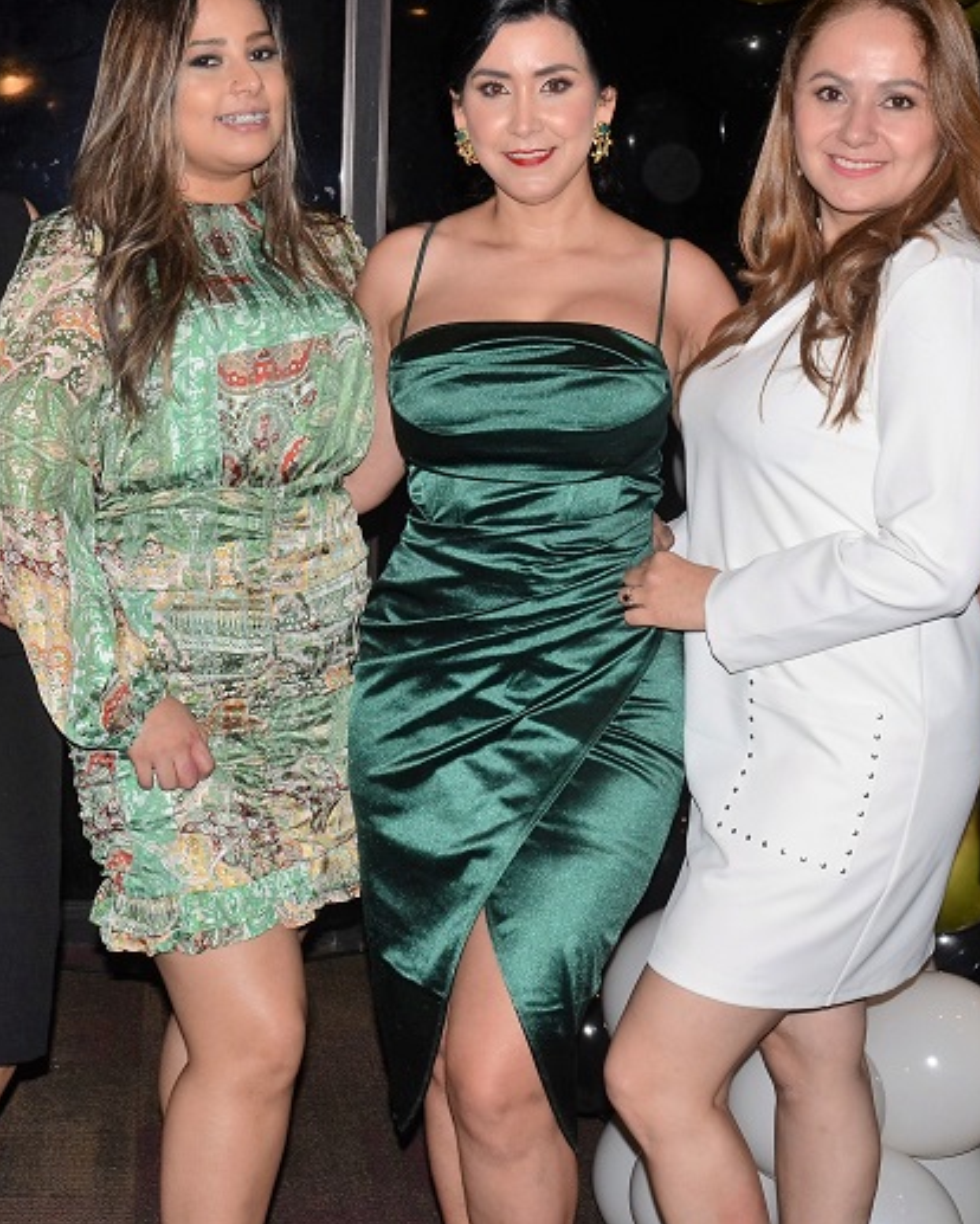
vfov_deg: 32.4
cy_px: 490
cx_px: 349
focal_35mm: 58
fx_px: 2099
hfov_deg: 26.2
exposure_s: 1/40
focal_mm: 21
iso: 400
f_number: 8
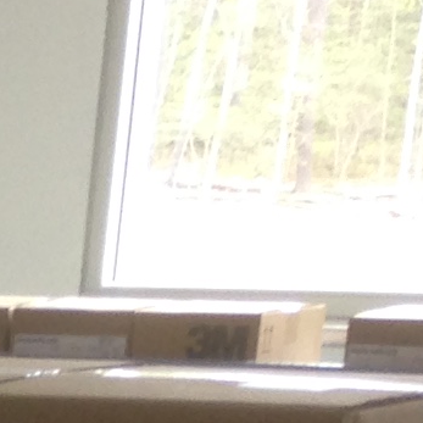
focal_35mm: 274
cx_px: -1210
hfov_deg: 5.6
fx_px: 3788
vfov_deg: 5.8
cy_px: 1401
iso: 50
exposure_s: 1/20
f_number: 2.4
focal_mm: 4.12
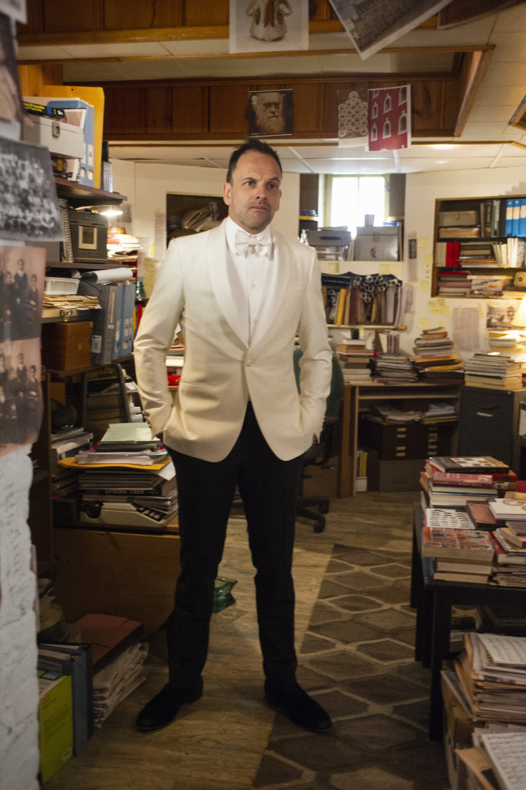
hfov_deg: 35.0
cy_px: 395
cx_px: 263
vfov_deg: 50.7
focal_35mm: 38
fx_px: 834
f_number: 2.8
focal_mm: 38
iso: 5000
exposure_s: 1/60
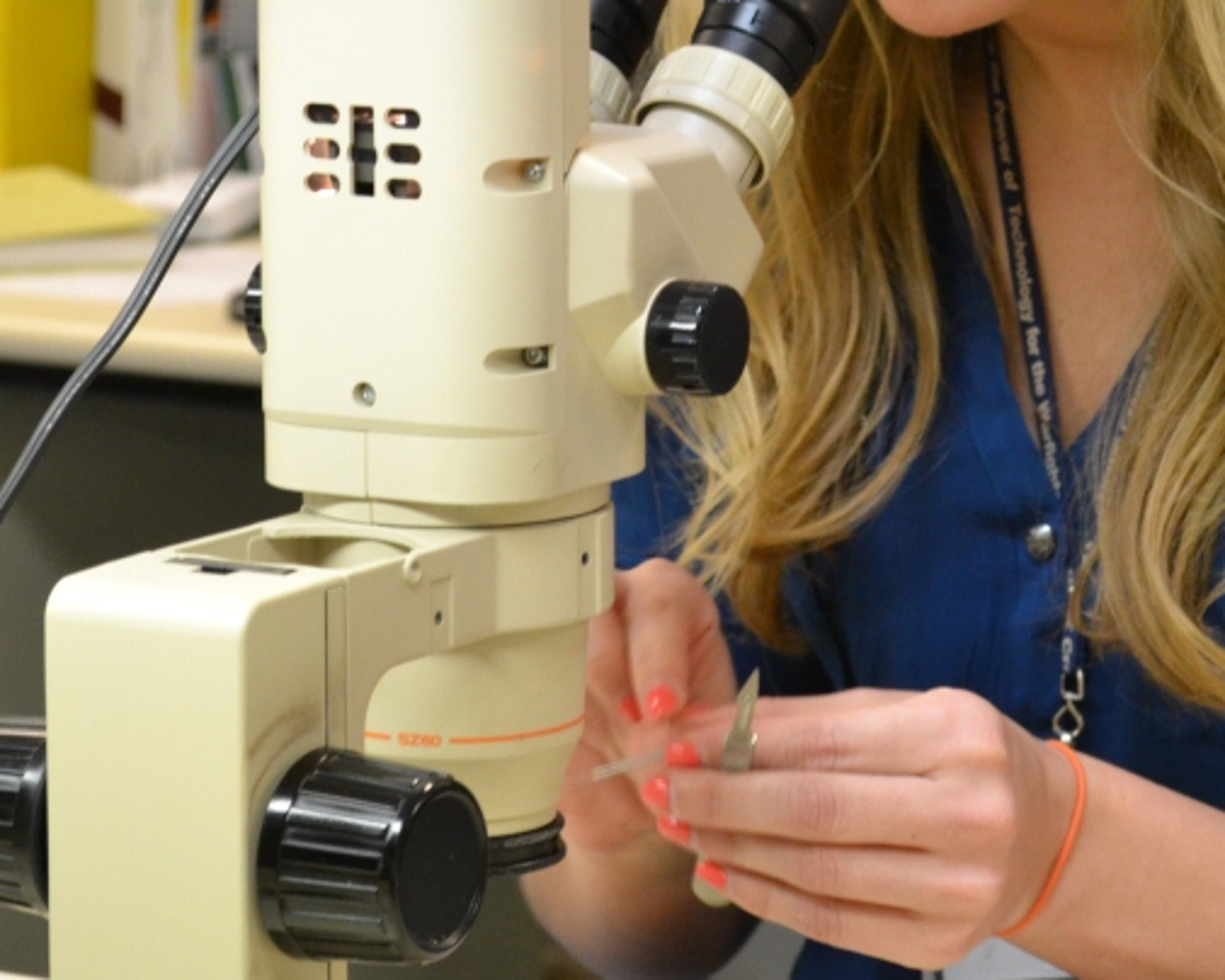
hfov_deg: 12.3
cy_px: 237
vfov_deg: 9.8
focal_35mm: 157
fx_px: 5690
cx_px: 878
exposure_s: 1/40
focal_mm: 55
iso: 1600
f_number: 6.3
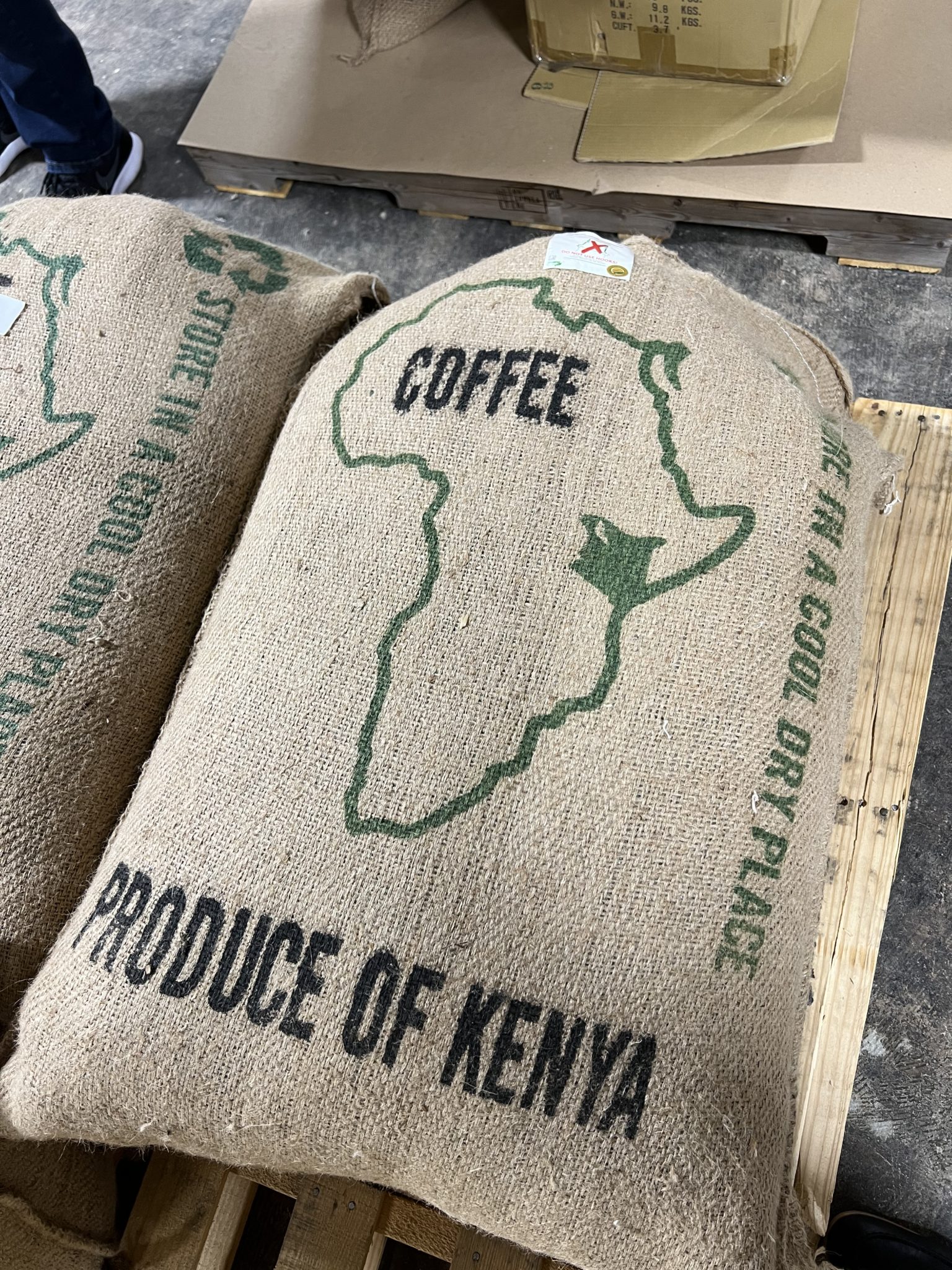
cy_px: 635
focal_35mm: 26
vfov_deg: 67.3
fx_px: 953
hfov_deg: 53.1
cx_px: 476
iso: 100
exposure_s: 1/60
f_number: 1.5
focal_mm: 5.7
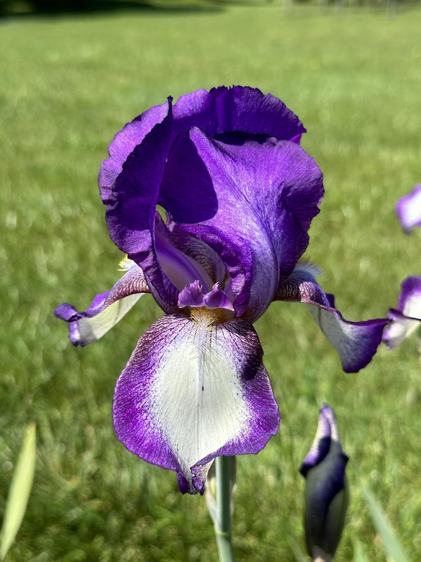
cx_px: 210
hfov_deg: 30.3
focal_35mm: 48
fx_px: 778
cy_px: 281
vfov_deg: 39.7
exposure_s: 1/2597
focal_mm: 6.86
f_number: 1.78
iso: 64
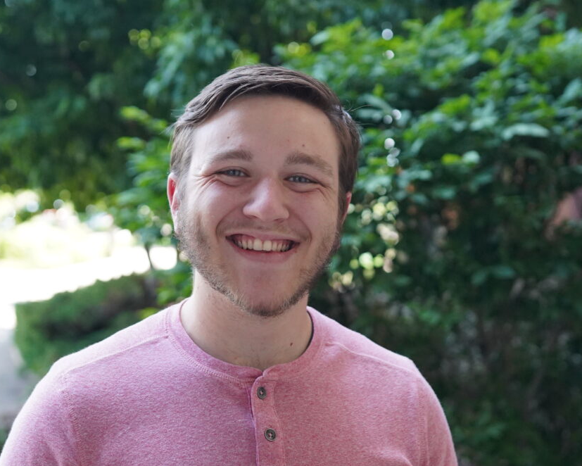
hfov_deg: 30.9
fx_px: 1051
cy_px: 186
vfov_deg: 24.9
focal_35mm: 61
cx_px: 272
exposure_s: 1/2000
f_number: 2.8
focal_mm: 35
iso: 3200
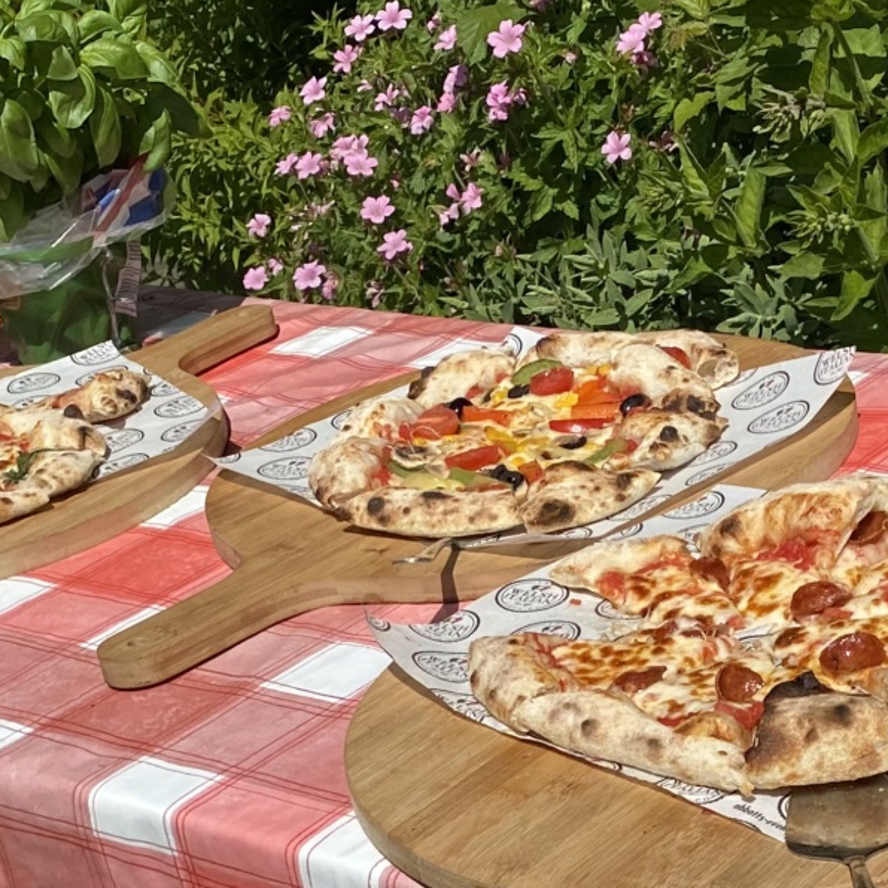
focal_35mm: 79
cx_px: 593
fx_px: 2293
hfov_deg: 21.8
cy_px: 857
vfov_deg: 21.3
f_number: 1.8
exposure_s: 1/5236
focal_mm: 4.25
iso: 32
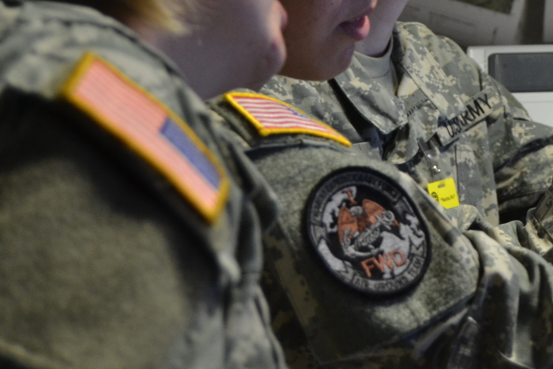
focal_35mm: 141
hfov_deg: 14.3
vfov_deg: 9.7
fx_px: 2166
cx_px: 579
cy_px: -5
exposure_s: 1/40
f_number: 5.6
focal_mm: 42
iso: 800
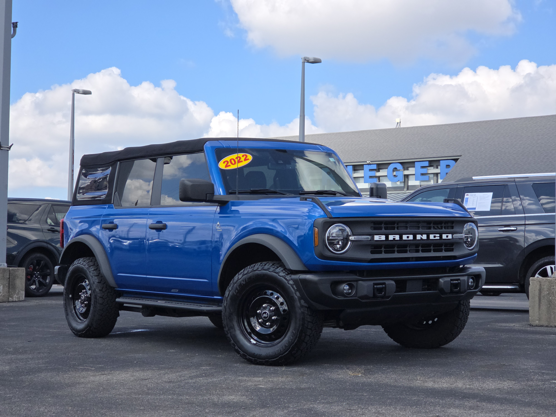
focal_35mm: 69
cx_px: 278
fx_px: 1108
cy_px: 208
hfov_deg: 28.2
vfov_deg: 21.3
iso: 25
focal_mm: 7
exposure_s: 1/873
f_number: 2.4
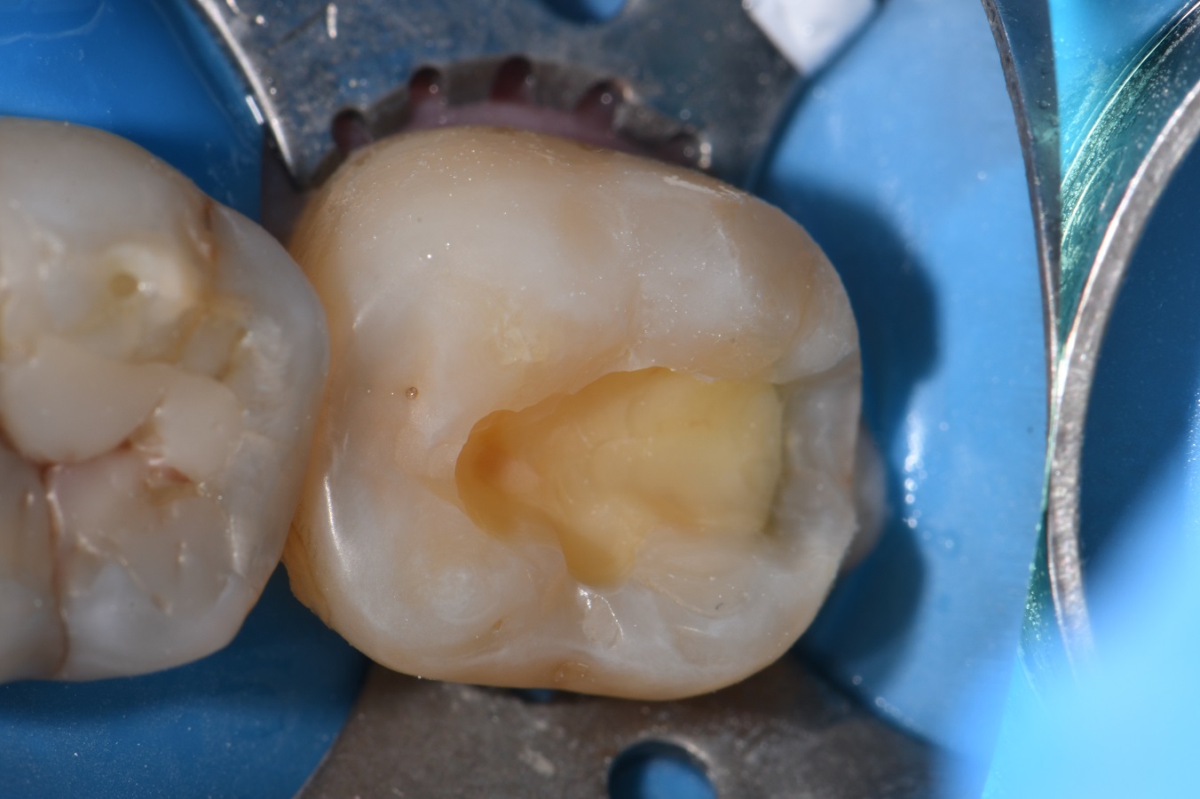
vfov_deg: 8.7
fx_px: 5231
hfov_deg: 13.1
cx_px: 600
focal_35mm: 157
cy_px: 400
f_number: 32
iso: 200
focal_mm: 105
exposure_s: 1/160
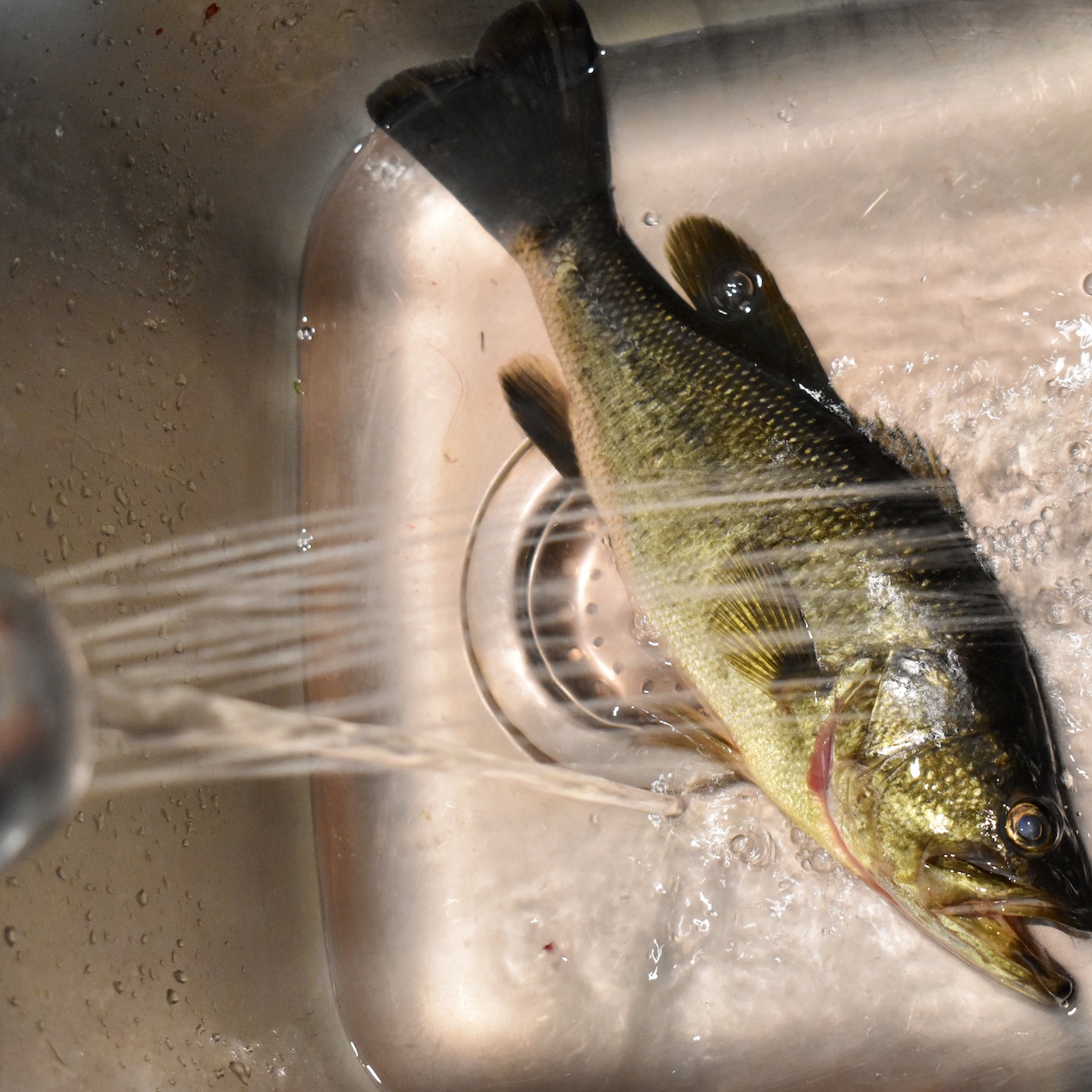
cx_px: 717
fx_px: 2748
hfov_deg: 22.4
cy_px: 544
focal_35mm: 77
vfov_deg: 22.5
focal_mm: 40
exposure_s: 1/40
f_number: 5
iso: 3200
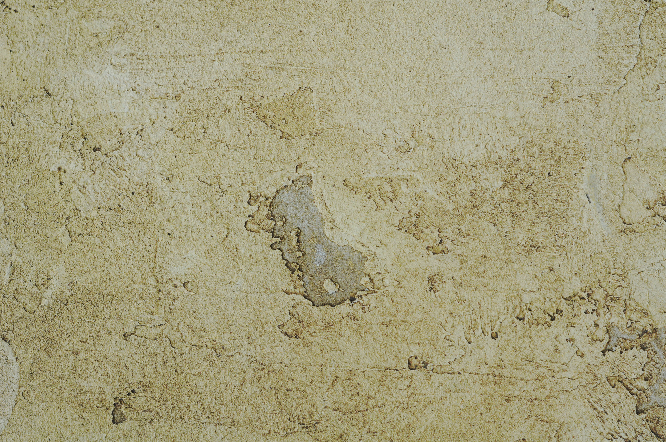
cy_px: 221
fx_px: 1386
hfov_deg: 27.0
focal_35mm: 75
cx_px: 333
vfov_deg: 18.1
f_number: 4.5
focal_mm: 50
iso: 500
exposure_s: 1/320
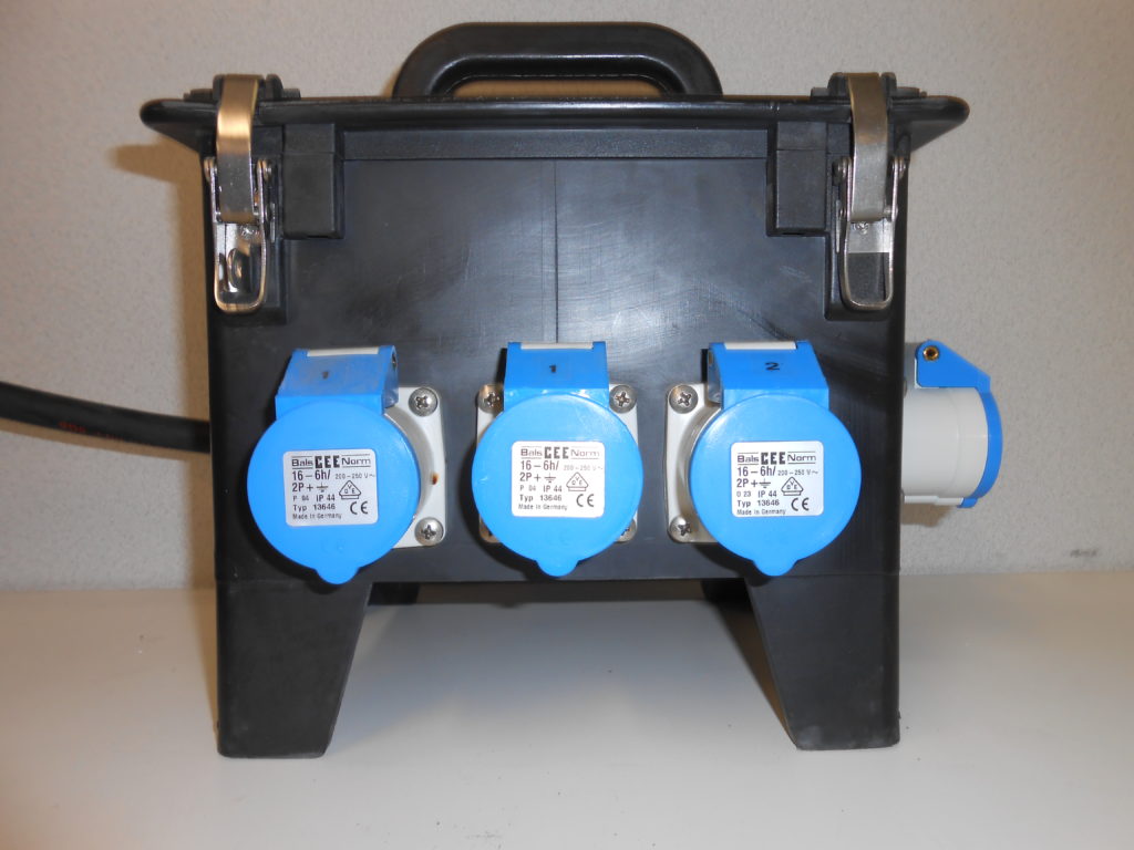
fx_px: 852
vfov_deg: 53.1
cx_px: 567
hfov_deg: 67.3
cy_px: 425
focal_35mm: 26
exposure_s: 1/25
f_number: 3.5
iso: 80
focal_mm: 4.6
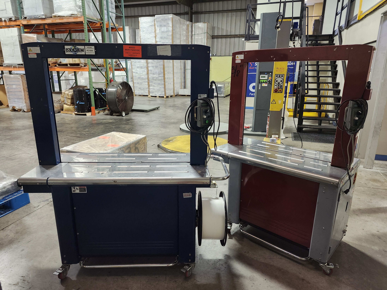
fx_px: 257
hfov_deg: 73.9
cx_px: 194
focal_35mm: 23
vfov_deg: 58.9
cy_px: 145
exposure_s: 1/120
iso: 800
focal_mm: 5.54
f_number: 1.8
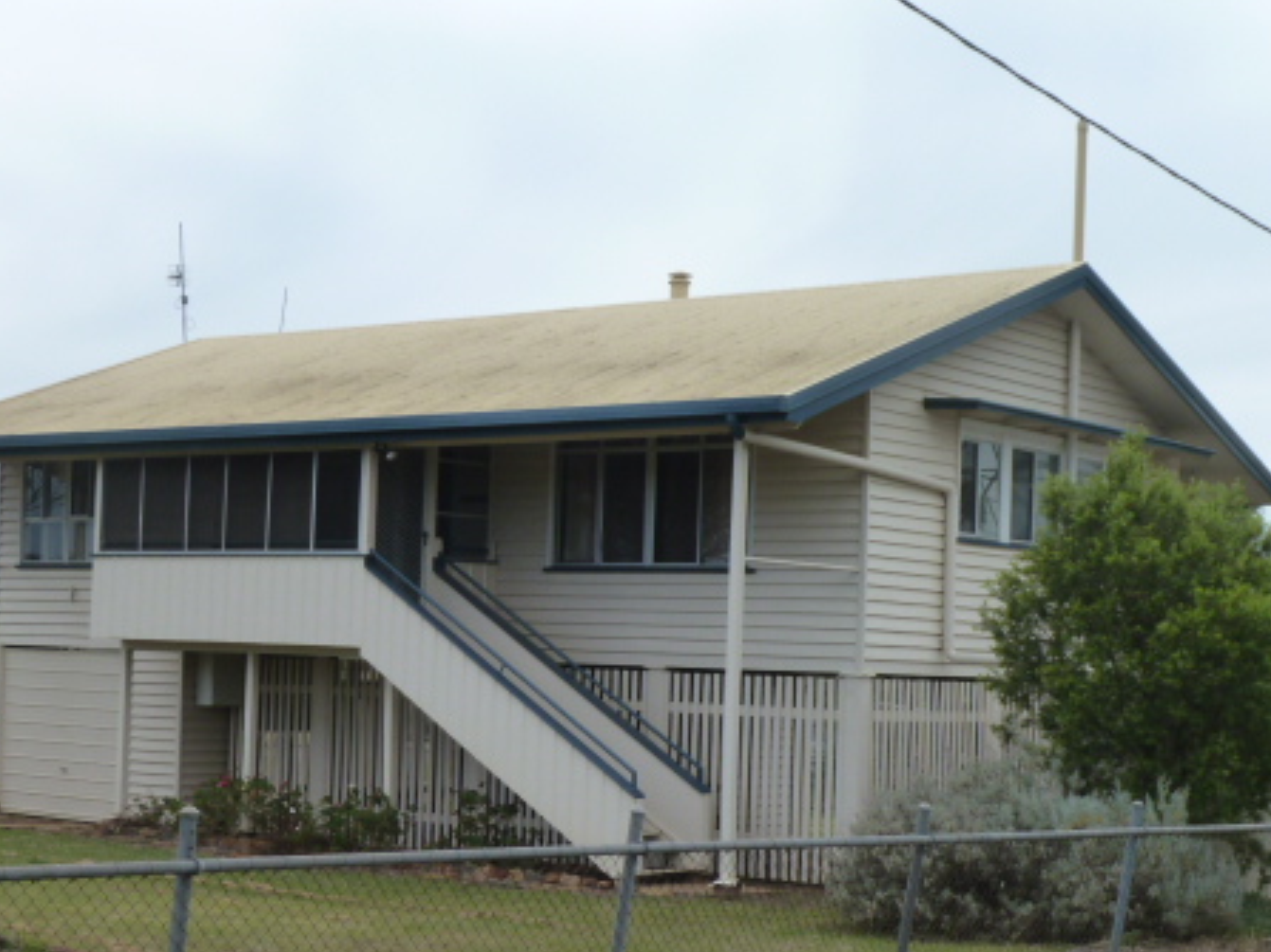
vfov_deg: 23.2
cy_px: 617
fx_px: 2313
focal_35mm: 63
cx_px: 597
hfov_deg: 30.7
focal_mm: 7.3
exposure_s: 1/400
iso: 125
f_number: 4.5
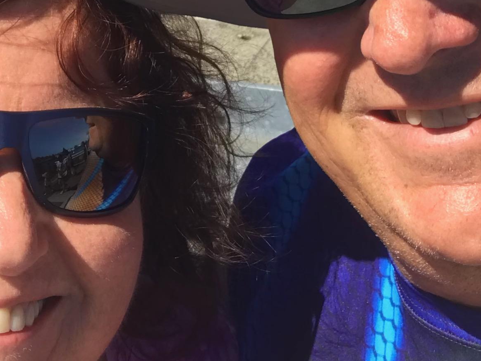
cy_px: 27
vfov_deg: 17.1
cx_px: 241
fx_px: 1181
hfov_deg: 23.0
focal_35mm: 85
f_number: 2.2
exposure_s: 1/665
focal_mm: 2.87
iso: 25
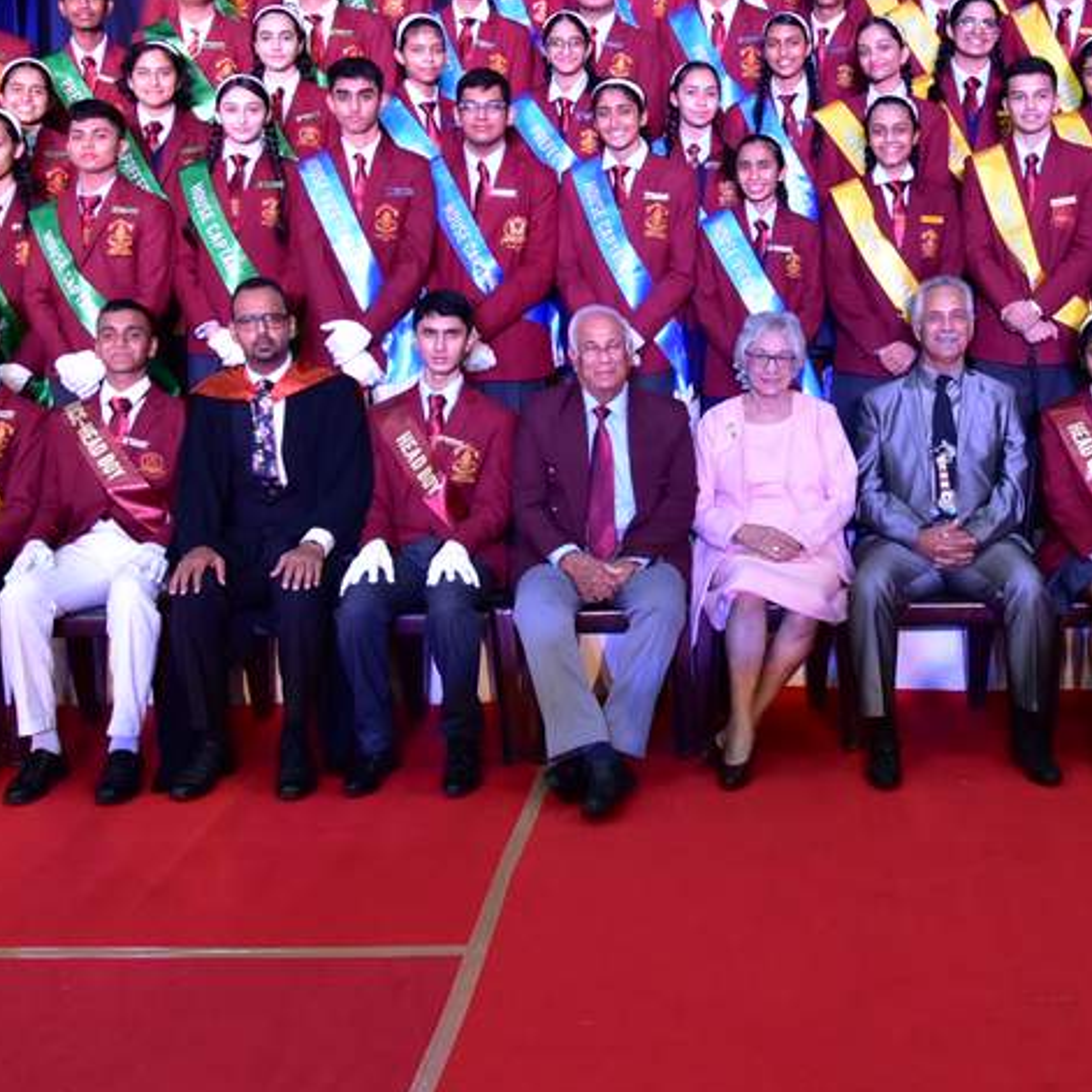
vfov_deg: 32.4
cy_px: 322
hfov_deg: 32.3
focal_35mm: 52
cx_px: 781
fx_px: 1856
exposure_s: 1/125
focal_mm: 24
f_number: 4
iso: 2500
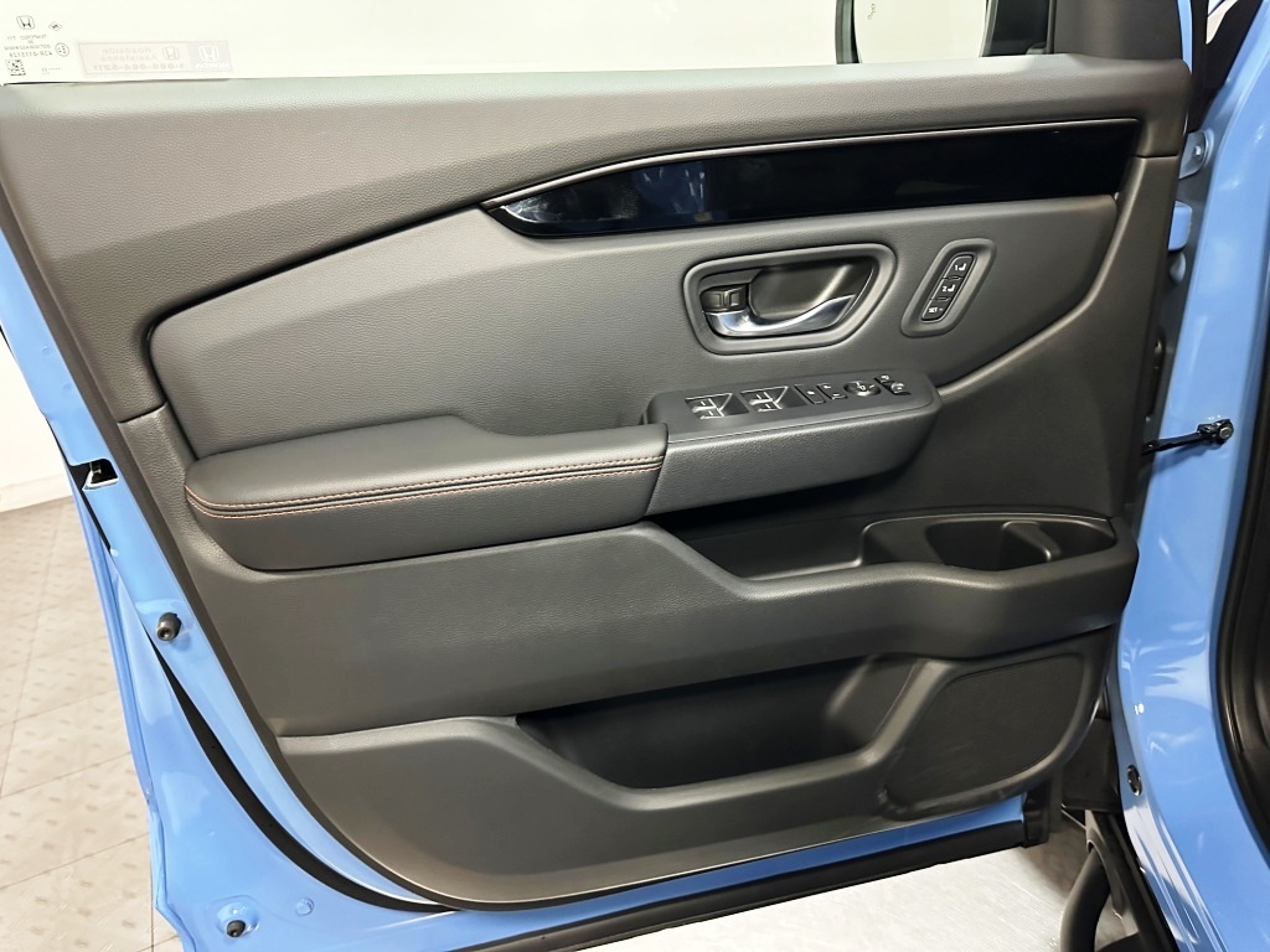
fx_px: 881
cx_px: 635
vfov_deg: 56.8
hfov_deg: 71.6
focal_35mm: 24
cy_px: 476
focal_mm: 6.86
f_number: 1.78
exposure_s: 1/40
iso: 1000
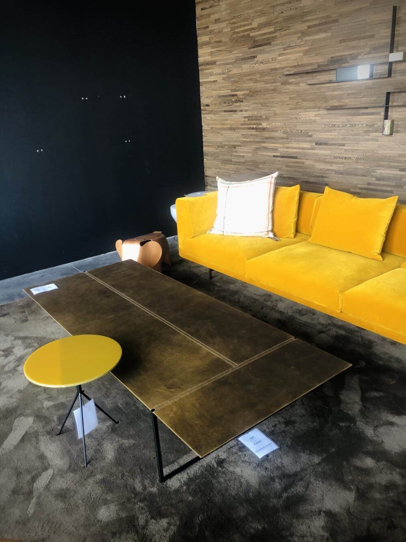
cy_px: 271
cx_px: 203
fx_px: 438
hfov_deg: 49.8
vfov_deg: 63.4
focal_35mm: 28
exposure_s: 1/17
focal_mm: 3.99
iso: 40
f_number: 1.8
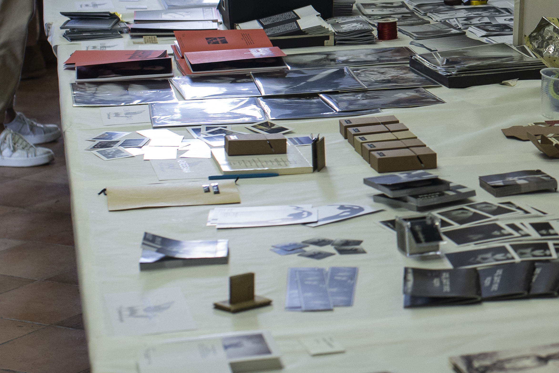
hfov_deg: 15.5
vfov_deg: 10.6
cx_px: 650
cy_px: 2
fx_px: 1988
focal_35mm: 128
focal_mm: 50
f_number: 5
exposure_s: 1/60
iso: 1000
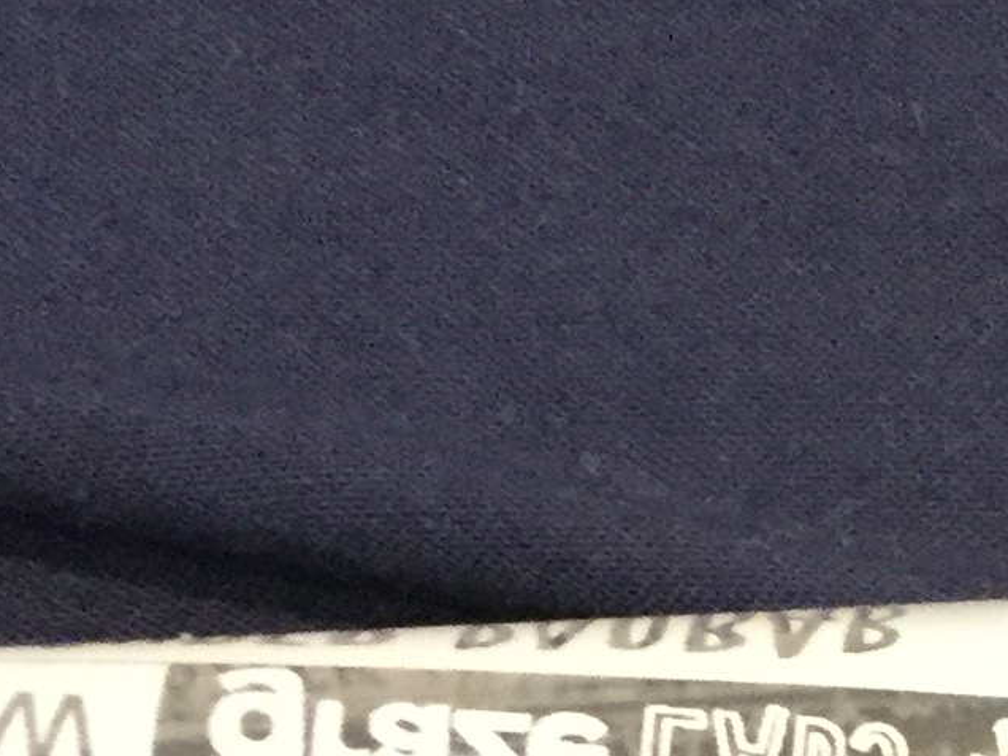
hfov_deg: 12.3
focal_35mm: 159
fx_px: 4630
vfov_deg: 8.8
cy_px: 1480
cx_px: 907
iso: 250
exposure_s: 1/20
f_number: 2.4
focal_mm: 3.3
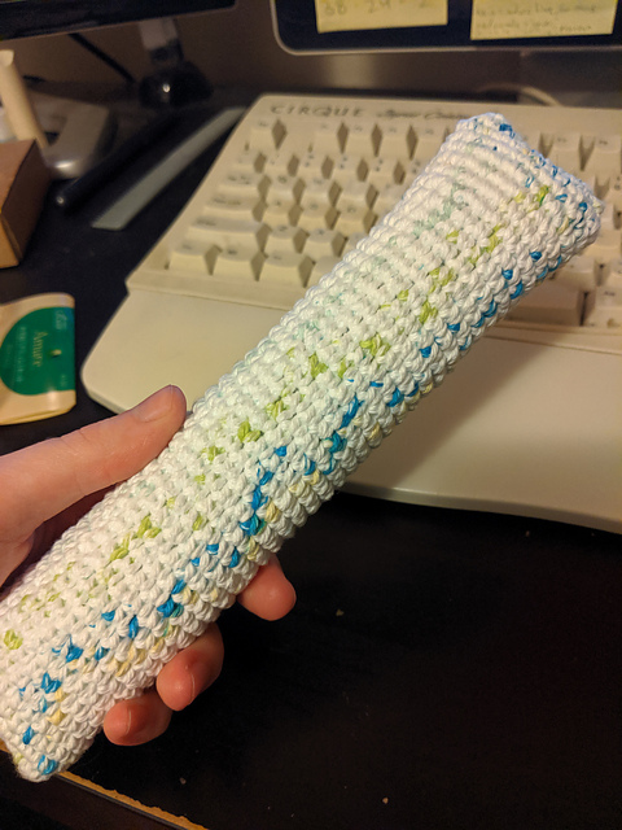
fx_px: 647
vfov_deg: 65.3
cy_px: 415
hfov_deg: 51.4
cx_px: 311
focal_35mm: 27
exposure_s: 1/24
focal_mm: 4.44
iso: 913
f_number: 1.8
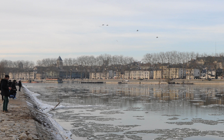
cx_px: 142
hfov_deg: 33.8
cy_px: 98
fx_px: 366
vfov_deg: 21.5
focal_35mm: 60
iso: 320
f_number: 8
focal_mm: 21
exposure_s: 1/250
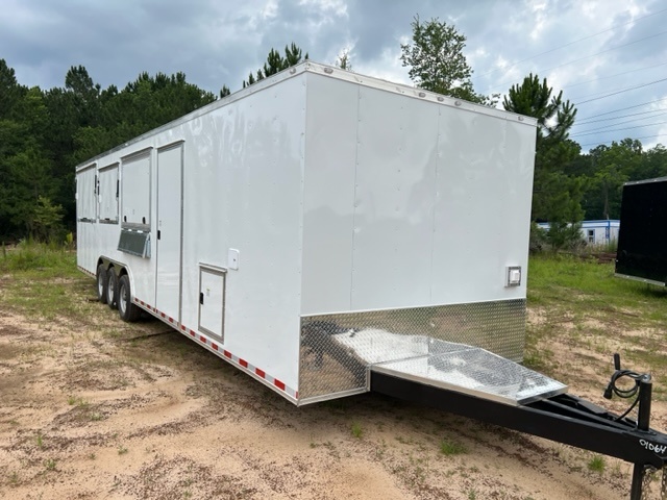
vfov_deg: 53.1
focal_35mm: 26
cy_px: 250
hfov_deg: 67.3
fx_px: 501
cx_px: 334
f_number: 1.5
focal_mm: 5.7
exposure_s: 1/3257
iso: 50
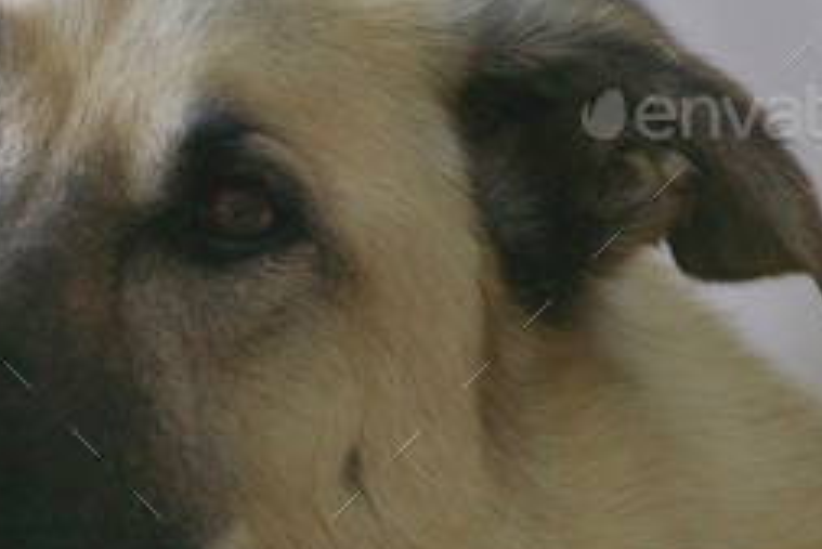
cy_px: 268
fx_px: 12771
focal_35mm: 559
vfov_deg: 2.5
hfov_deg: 3.7
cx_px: 231
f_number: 5
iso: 2500
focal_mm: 160
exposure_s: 1/250
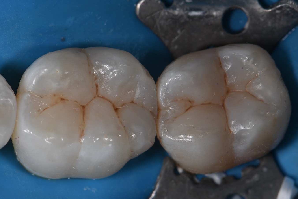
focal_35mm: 157
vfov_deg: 8.7
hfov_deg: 13.1
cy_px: 100
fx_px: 1299
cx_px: 149
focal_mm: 105
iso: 200
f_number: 32
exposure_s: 1/200
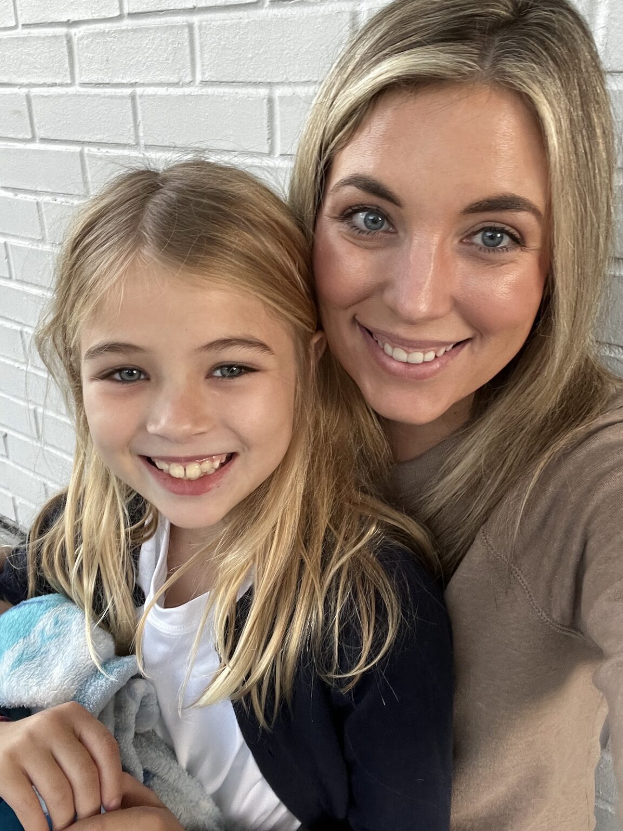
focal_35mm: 30
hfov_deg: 46.8
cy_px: 416
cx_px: 312
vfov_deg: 60.0
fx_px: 720
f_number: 2.2
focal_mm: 2.71
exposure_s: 1/60
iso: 200
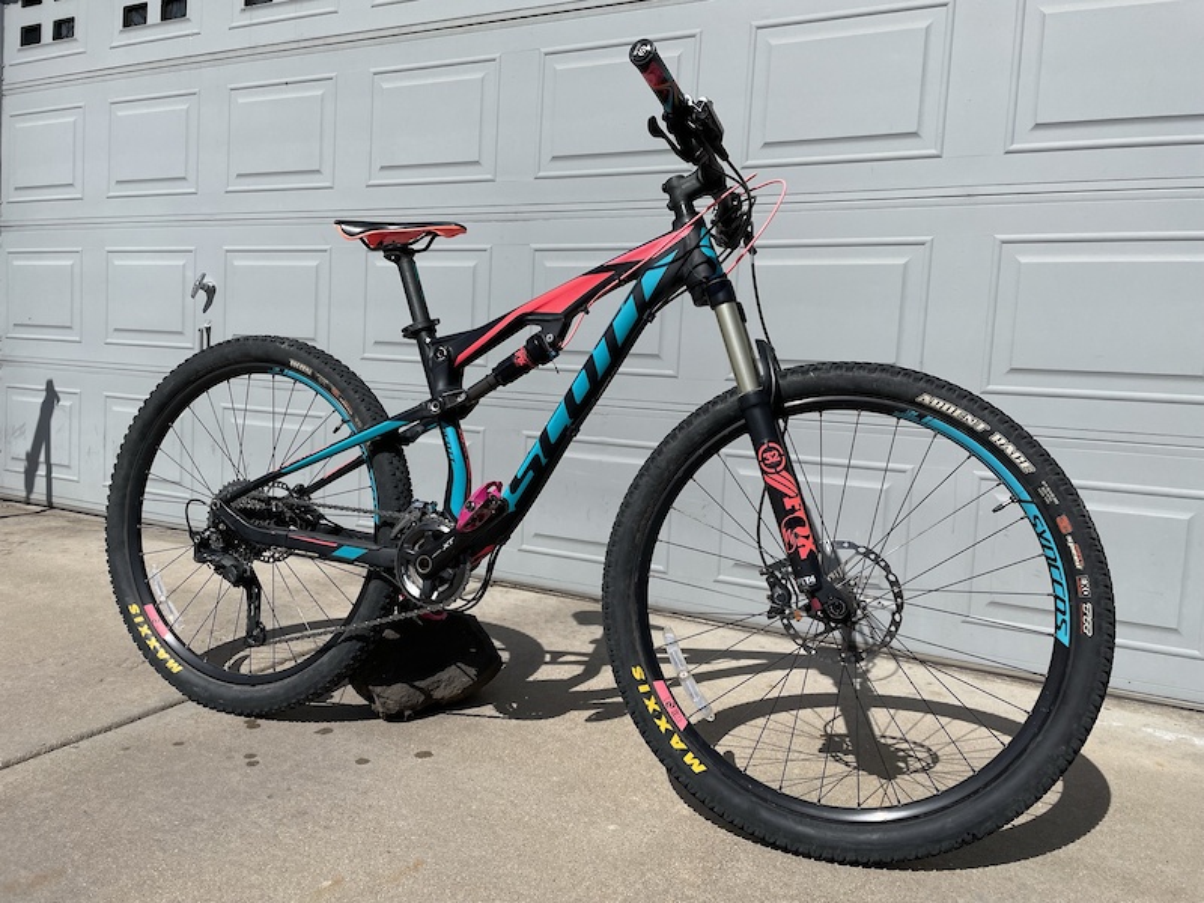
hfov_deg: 67.3
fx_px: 904
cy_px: 452
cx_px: 602
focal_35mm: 26
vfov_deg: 53.1
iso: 32
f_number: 1.6
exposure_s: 1/6135
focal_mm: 4.2
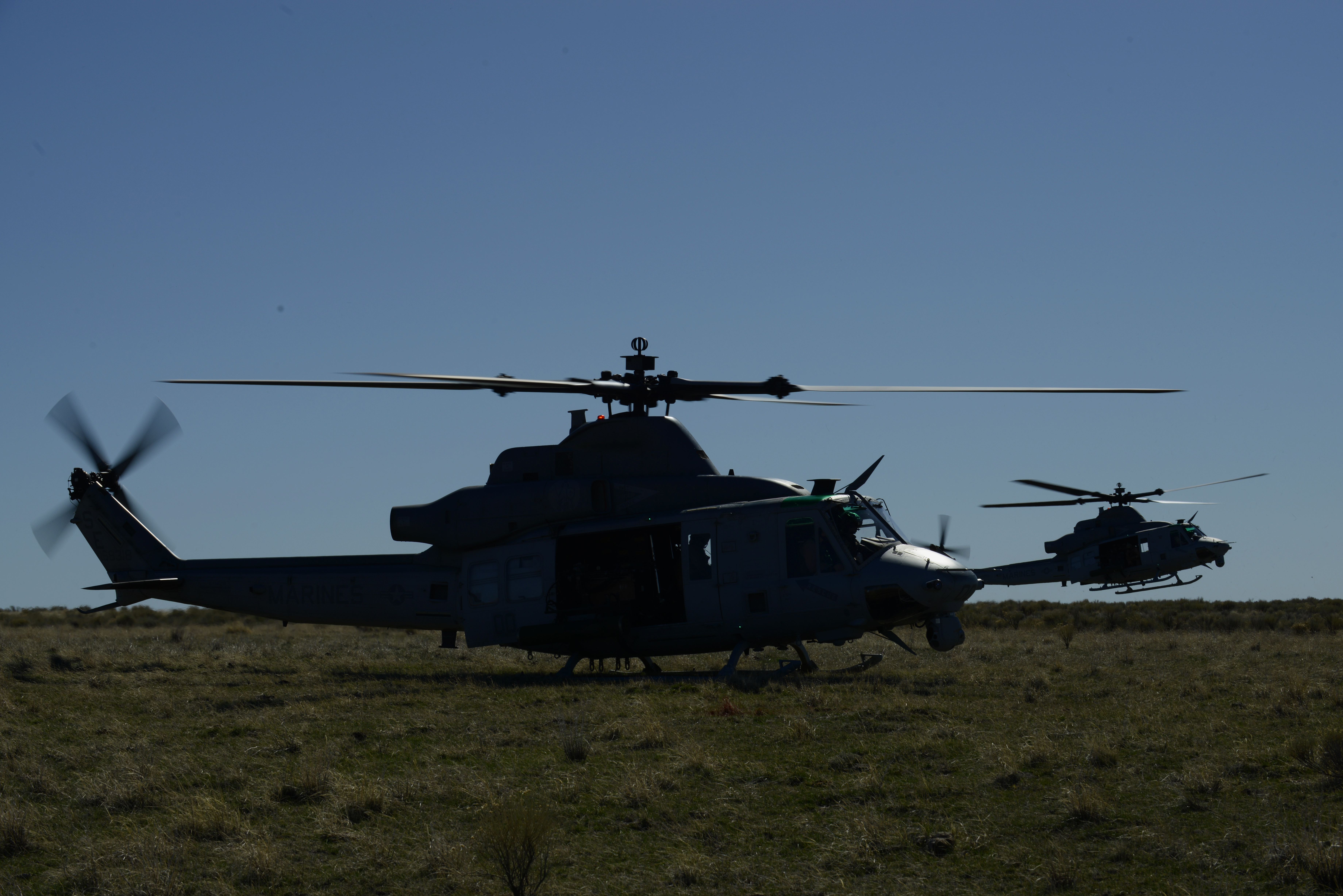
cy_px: 448
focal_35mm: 98
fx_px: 3657
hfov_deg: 20.8
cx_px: 672
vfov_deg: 14.0
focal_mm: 98
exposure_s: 1/400
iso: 100
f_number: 16
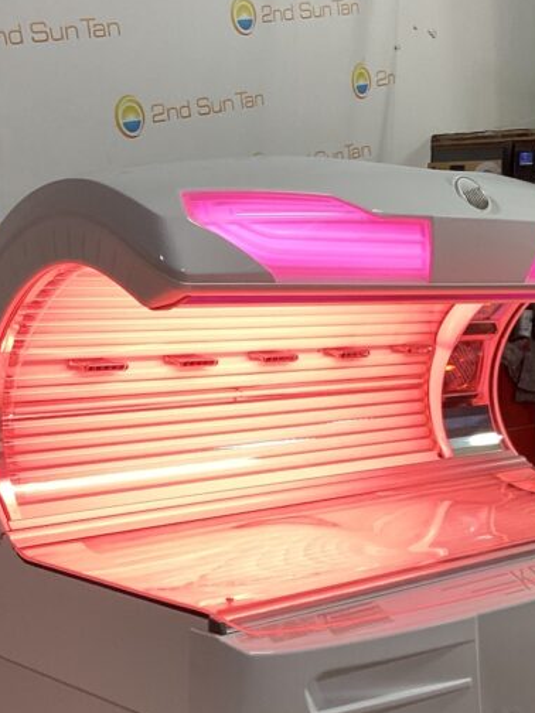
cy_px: 468
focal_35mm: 63
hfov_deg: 23.2
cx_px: 350
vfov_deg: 30.5
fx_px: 1298
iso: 80
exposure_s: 1/60
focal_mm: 3.3
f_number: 2.4
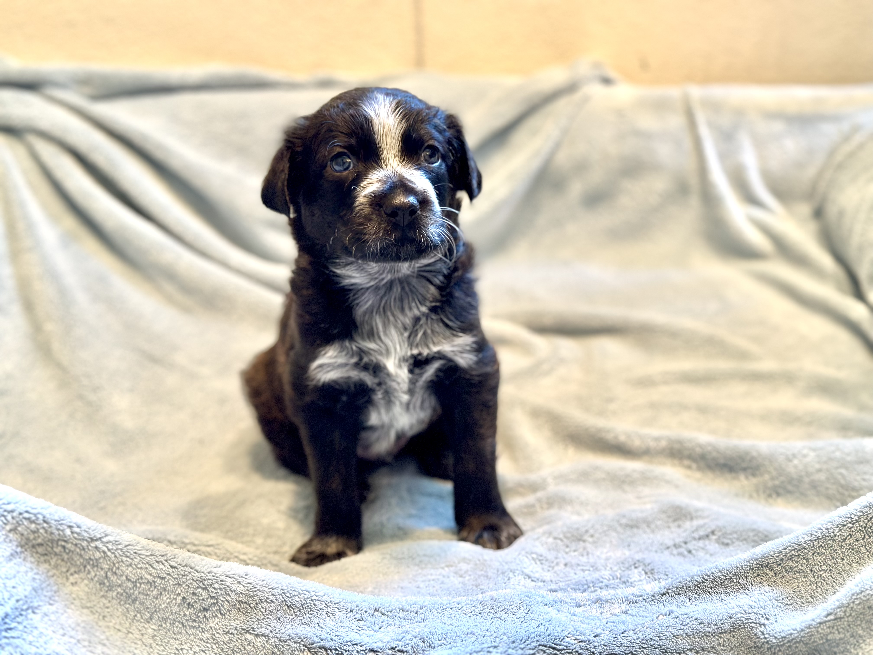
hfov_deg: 39.7
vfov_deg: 30.3
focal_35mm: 48
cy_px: 328
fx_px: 1211
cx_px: 436
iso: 200
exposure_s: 1/60
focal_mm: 6.86
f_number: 1.78
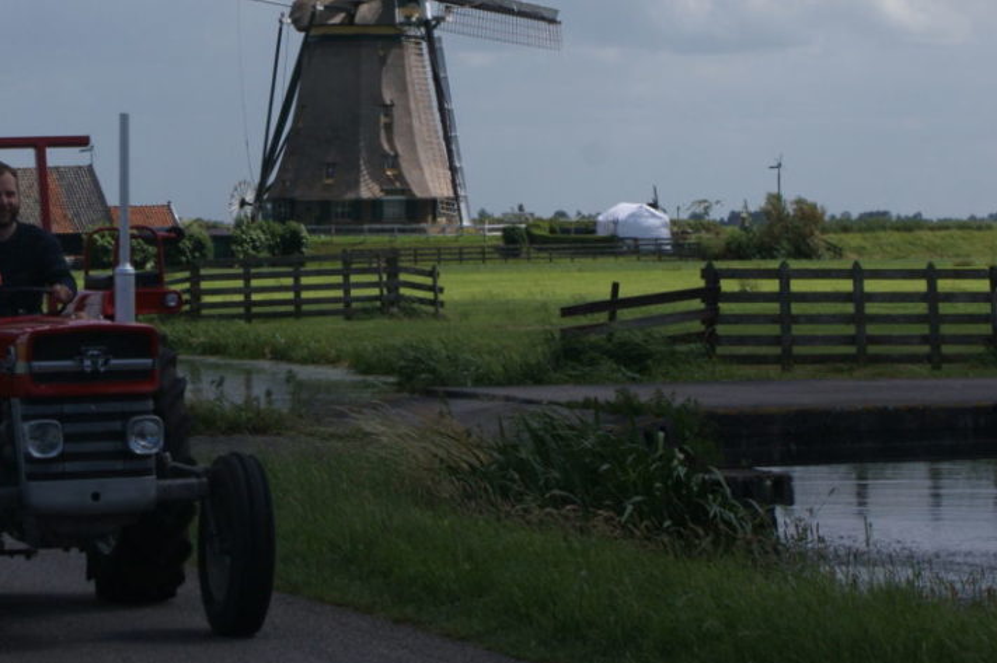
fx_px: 4483
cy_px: 88
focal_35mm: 162
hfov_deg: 12.7
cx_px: 280
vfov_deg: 8.4
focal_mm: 50
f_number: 13
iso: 200
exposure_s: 1/500
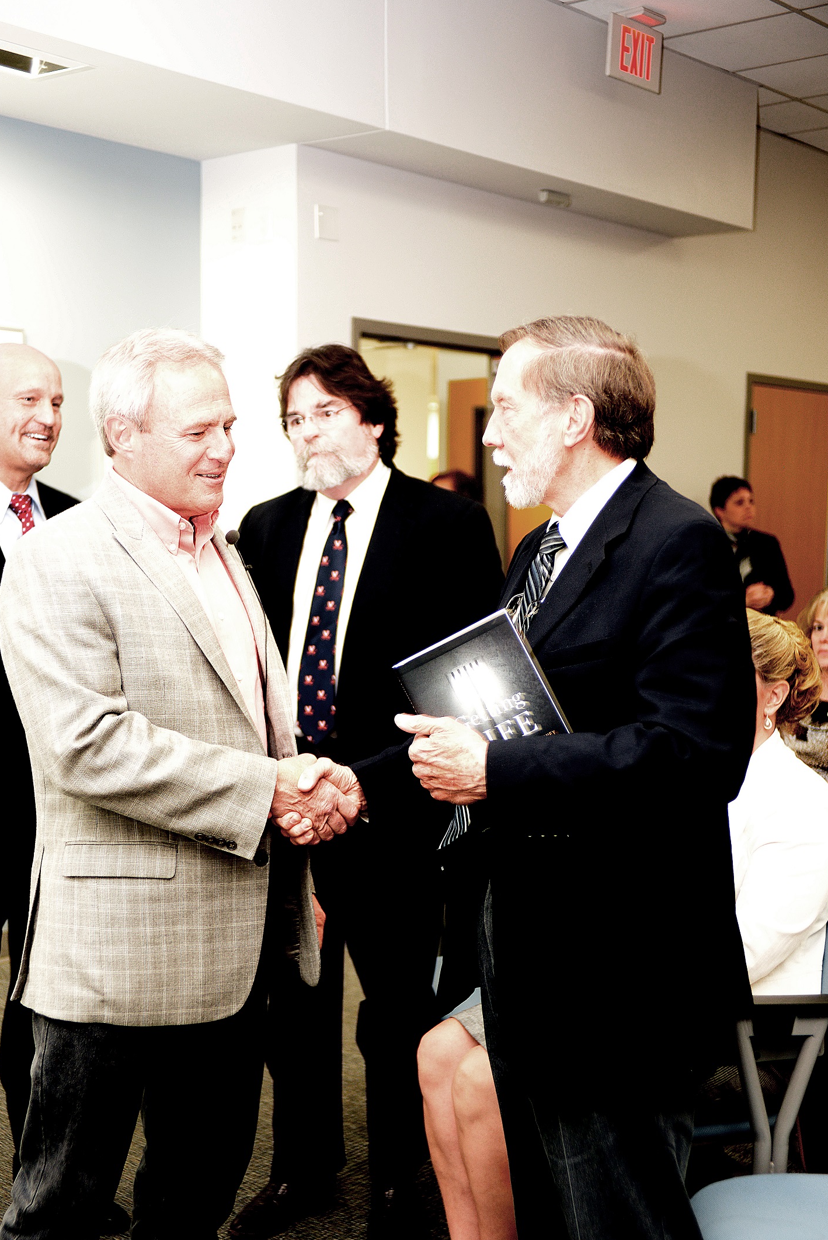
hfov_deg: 26.5
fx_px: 1758
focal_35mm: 51
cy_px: 699
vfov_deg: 38.8
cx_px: 378
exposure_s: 1/50
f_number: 2.8
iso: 800
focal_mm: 45
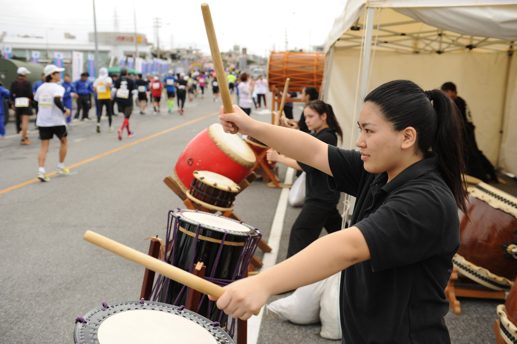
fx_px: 545
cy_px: 172
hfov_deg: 50.7
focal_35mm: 38
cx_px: 258
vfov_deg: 35.0
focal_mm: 38
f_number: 4
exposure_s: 1/1000
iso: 200
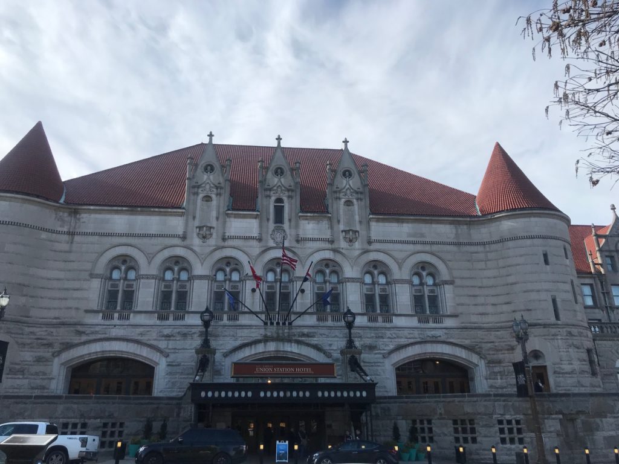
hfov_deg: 63.4
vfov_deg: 49.7
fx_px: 501
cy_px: 232
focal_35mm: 28
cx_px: 310
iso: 20
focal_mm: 3.99
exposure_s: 1/2179
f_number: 1.8
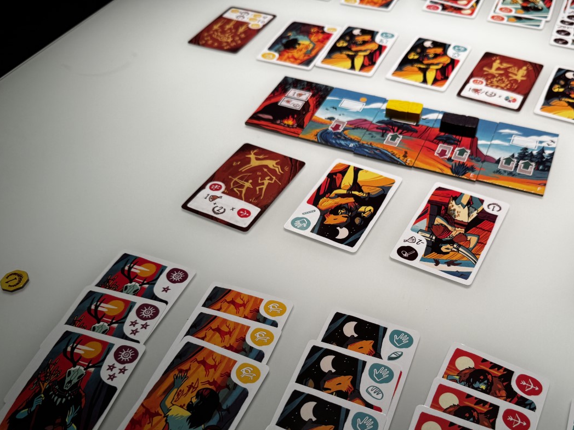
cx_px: 337
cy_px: 277
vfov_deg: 42.5
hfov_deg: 55.0
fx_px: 547
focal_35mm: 33
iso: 50
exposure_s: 1/136
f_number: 1.78
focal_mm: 6.76
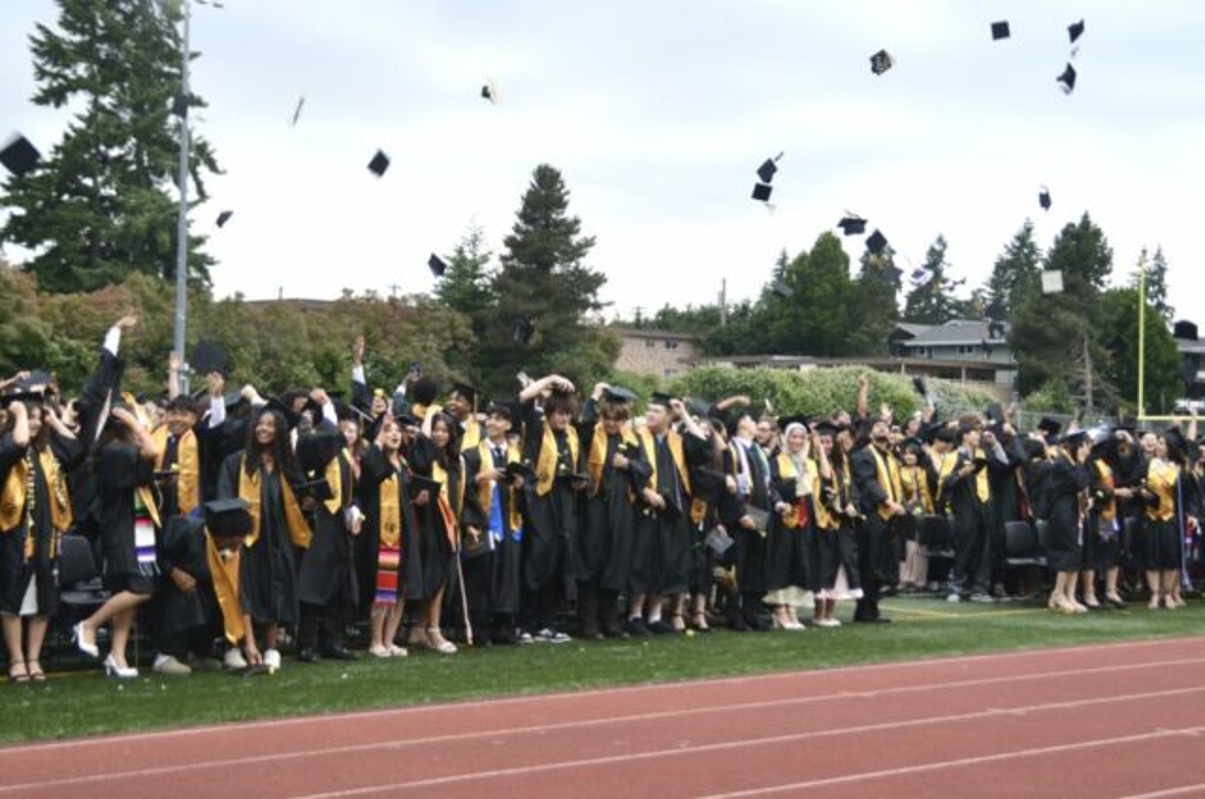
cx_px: 602
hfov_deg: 37.9
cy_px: 400
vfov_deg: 25.6
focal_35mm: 52
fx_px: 1754
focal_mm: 35
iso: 360
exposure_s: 1/125
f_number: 5.6
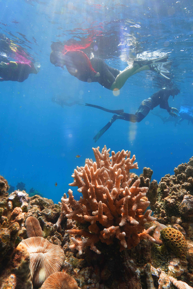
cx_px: 96
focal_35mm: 18
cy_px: 144
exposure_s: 1/125
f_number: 8
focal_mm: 12
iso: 100
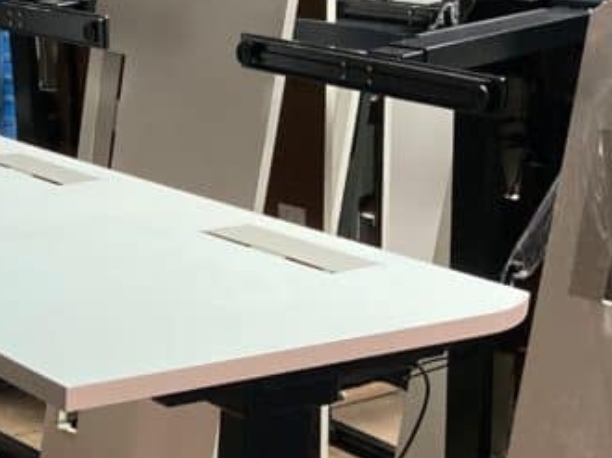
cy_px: 478
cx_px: 19
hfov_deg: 21.8
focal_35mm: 87
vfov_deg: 16.5
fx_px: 1537
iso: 250
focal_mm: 3.99
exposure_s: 1/60
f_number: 1.8
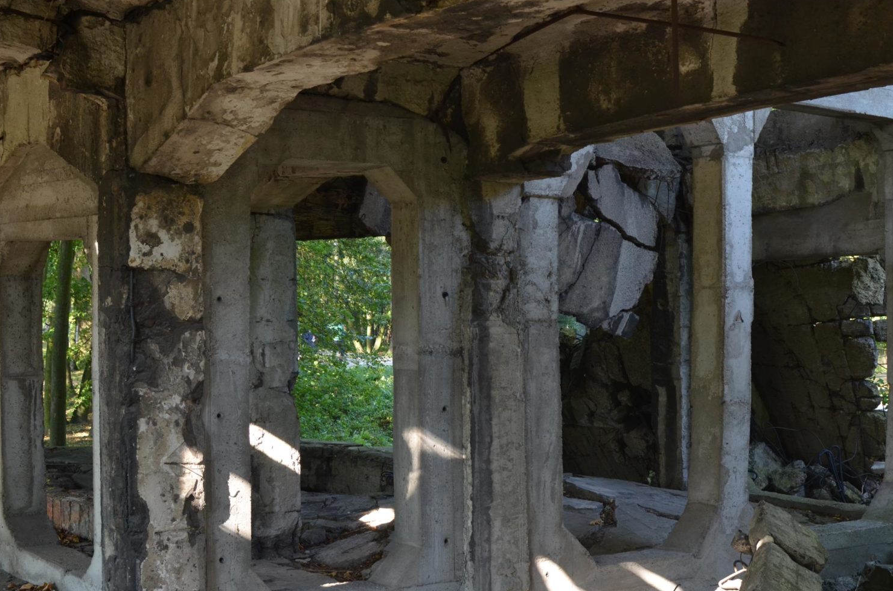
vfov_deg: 24.7
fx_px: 1349
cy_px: 299
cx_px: 453
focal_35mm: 55
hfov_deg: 36.6
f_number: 5
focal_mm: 35
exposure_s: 1/100
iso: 640
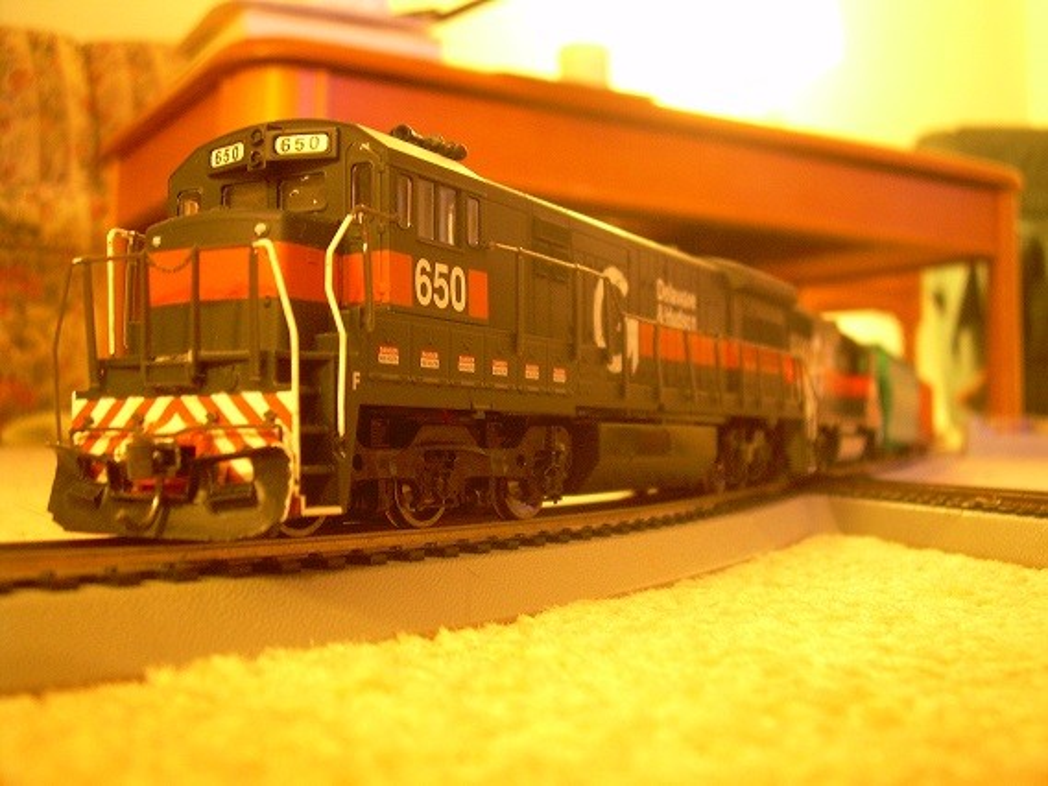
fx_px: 1332
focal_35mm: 44
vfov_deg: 32.9
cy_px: 393
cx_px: 524
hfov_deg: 42.9
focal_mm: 7.2
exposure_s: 1/1.1
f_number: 2.9
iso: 200
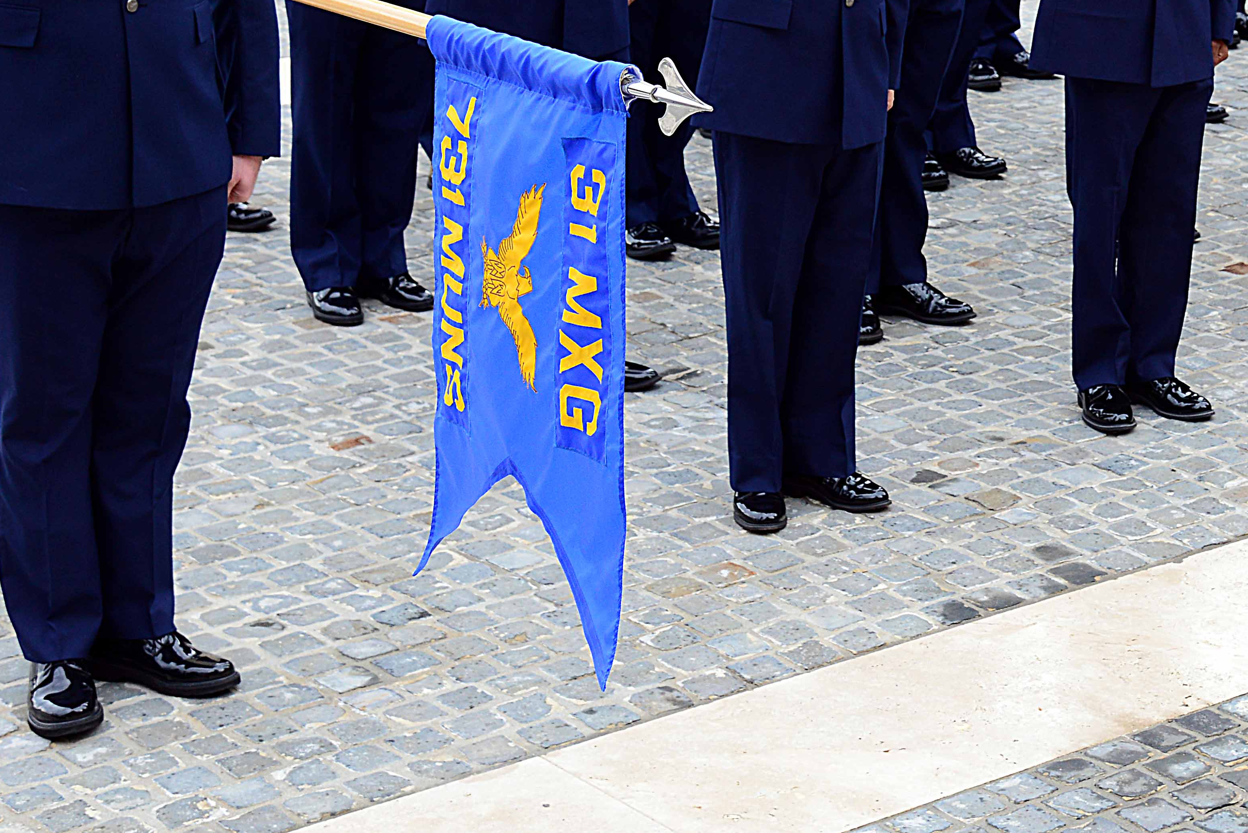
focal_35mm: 104
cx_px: 1113
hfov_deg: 19.3
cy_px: 51
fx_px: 3606
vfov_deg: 13.0
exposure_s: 1/125
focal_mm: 44
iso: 400
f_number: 5.6
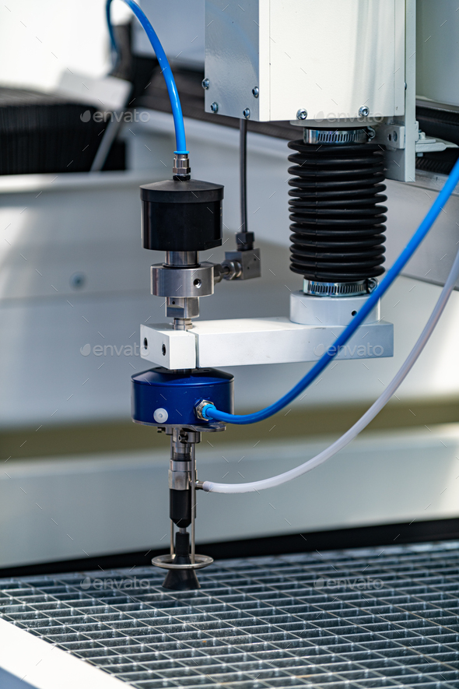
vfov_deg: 10.3
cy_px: 344
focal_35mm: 200
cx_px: 230
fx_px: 3825
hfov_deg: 6.9
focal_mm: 200
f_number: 3.2
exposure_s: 1/250
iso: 100
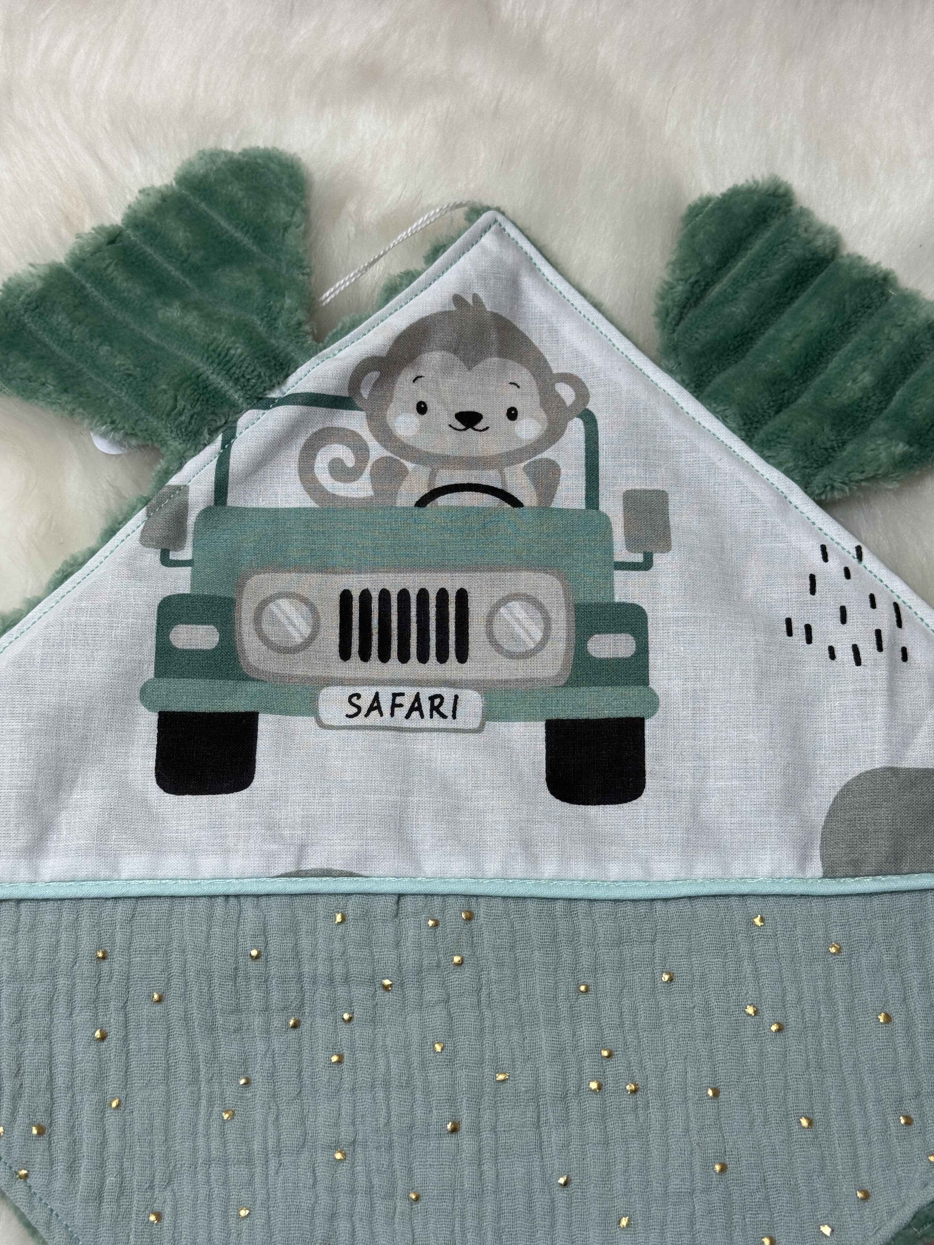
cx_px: 467
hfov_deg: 30.3
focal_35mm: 48
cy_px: 622
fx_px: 1727
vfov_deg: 39.7
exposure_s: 1/121
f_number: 1.78
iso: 50
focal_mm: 6.76
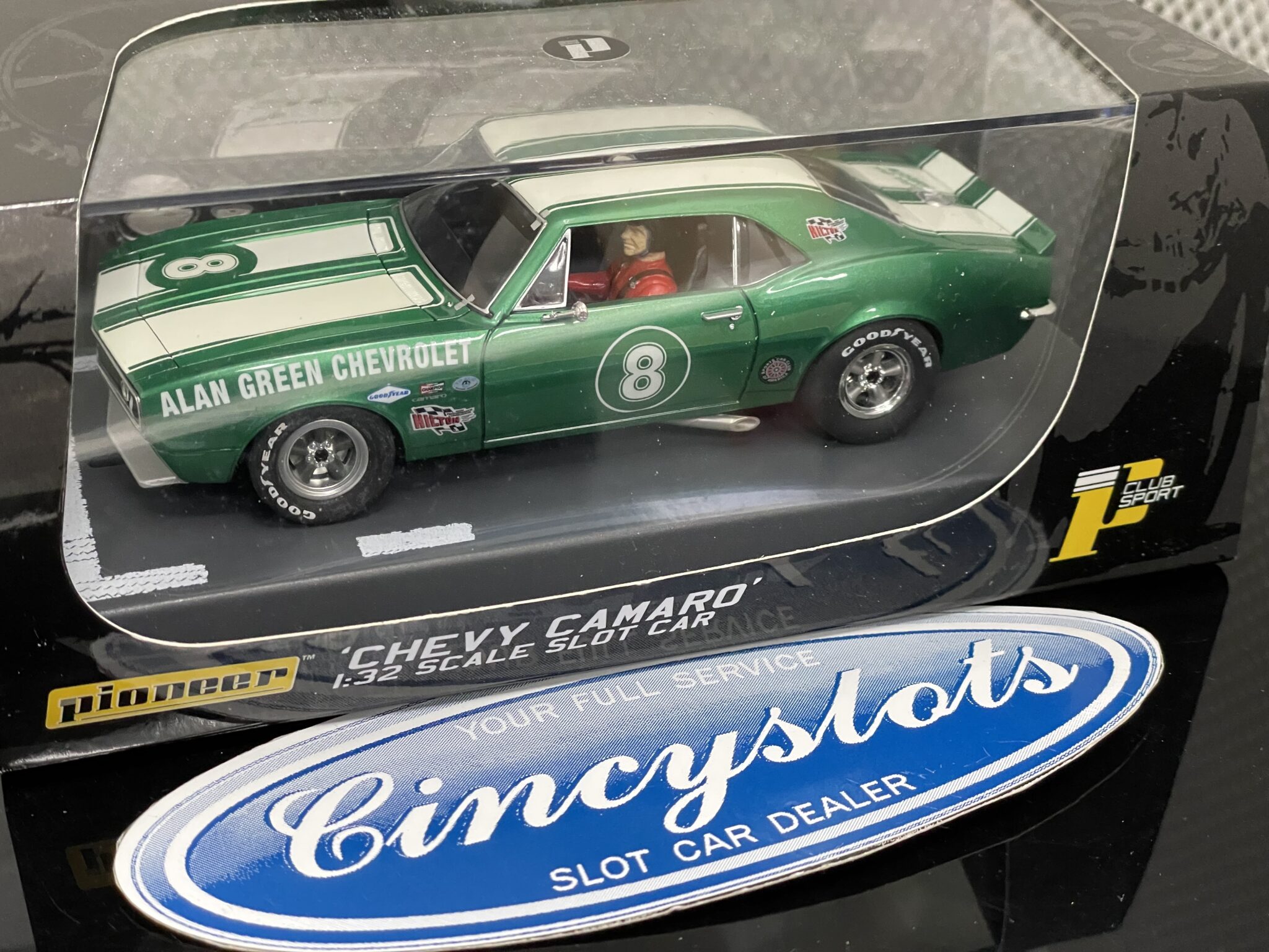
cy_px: 476
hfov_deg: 36.8
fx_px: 1906
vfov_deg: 28.0
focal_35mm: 52
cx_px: 634
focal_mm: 6
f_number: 2
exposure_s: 1/60
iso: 640
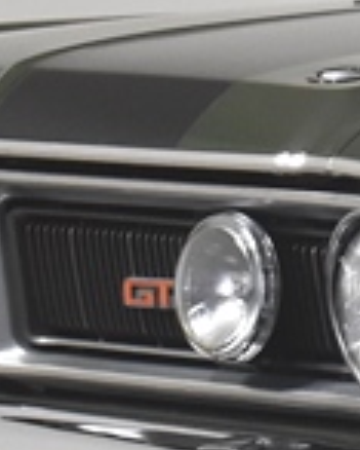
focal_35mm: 336
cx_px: 1117
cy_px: 279
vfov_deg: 5.8
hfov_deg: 4.4
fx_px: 4470
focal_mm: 34
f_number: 4.5
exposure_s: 1/800
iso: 1600
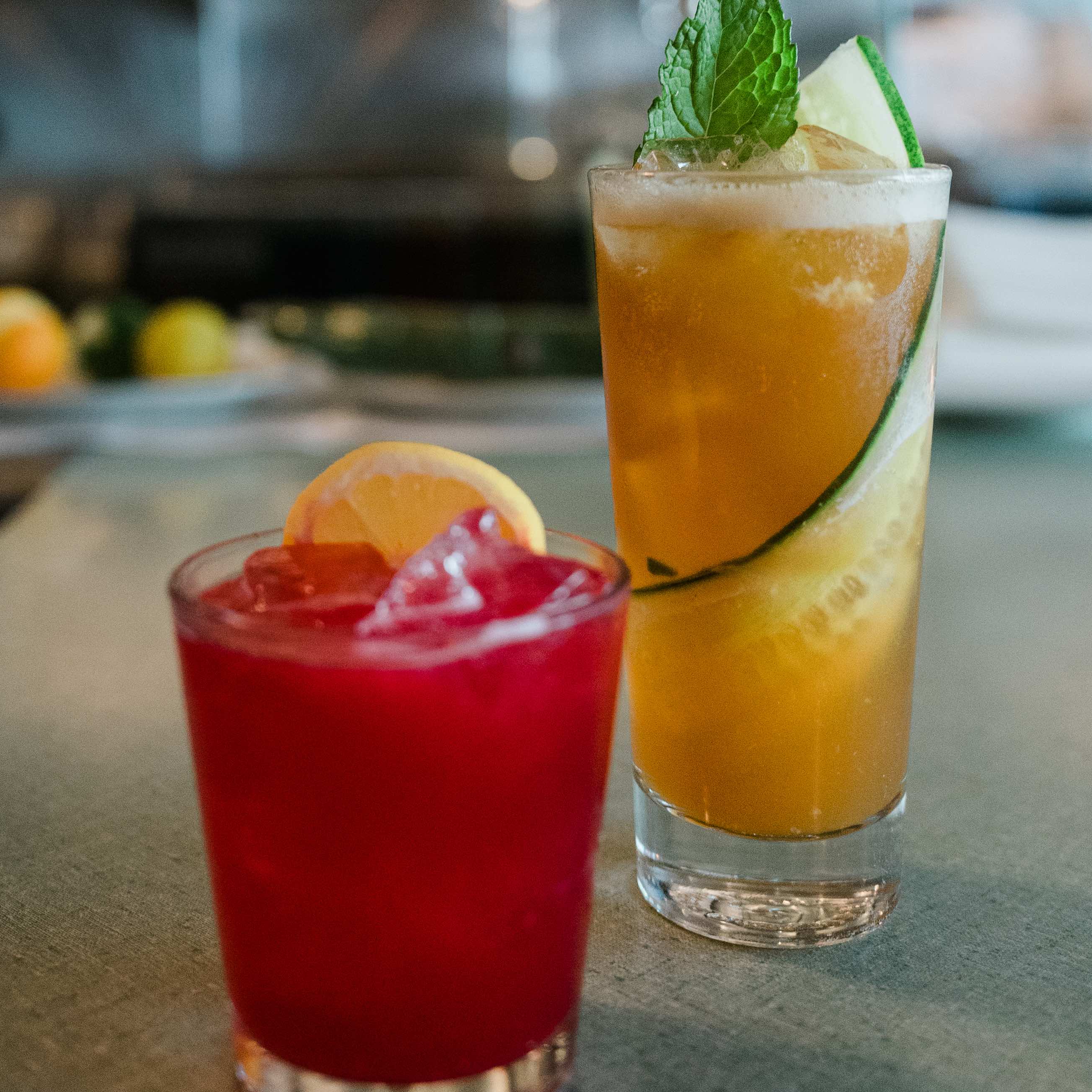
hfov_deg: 39.2
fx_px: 1535
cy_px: 332
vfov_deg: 38.6
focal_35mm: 43
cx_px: 560
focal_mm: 31
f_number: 2.8
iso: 4000
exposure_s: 1/160
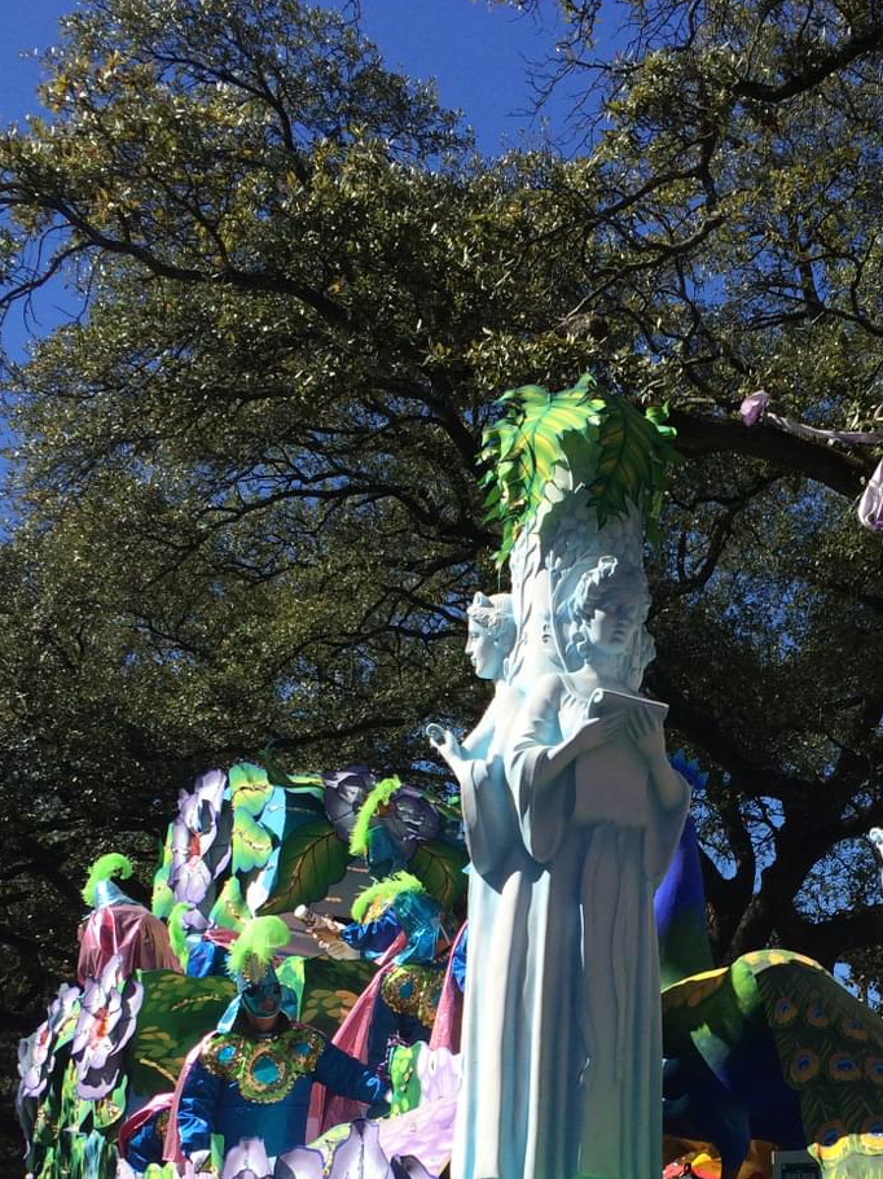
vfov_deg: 36.3
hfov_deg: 28.3
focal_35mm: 51
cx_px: 628
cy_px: 935
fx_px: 1735
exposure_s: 1/1786
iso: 32
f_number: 2.2
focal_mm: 4.15
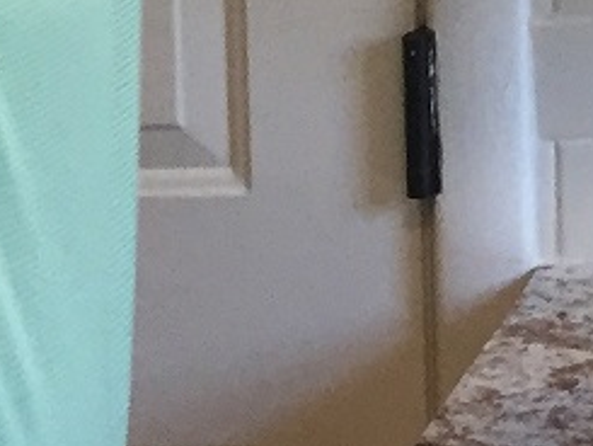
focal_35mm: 193
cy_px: -790
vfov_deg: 7.0
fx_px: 3308
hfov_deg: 9.2
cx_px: 1401
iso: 50
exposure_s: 1/30
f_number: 2.2
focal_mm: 4.15
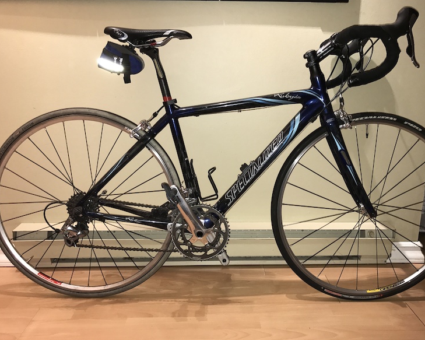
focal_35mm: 30
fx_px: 377
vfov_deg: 48.5
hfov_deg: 58.7
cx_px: 231
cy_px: 166
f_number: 1.8
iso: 50
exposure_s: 1/30
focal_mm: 3.99
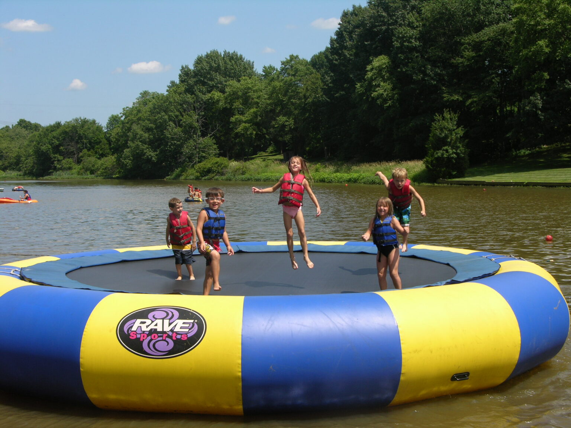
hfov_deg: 31.2
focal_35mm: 62
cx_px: 286
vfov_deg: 23.7
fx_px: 1023
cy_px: 214
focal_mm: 15.7
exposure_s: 1/274
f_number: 5.7
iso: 50
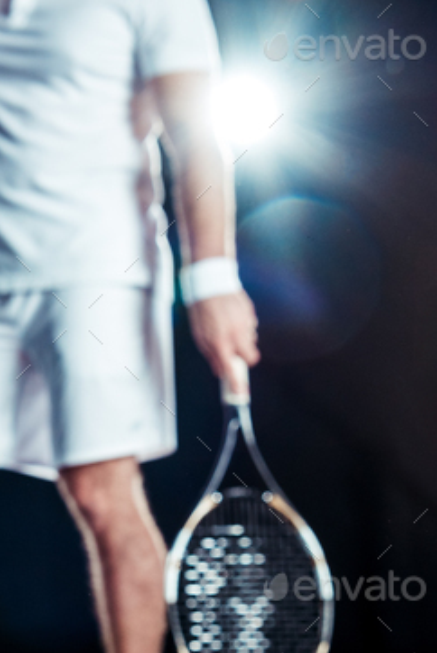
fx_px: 1508
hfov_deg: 16.3
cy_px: 574
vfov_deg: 23.9
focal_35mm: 83
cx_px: 69
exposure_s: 1/200
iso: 250
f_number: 8
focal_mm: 34
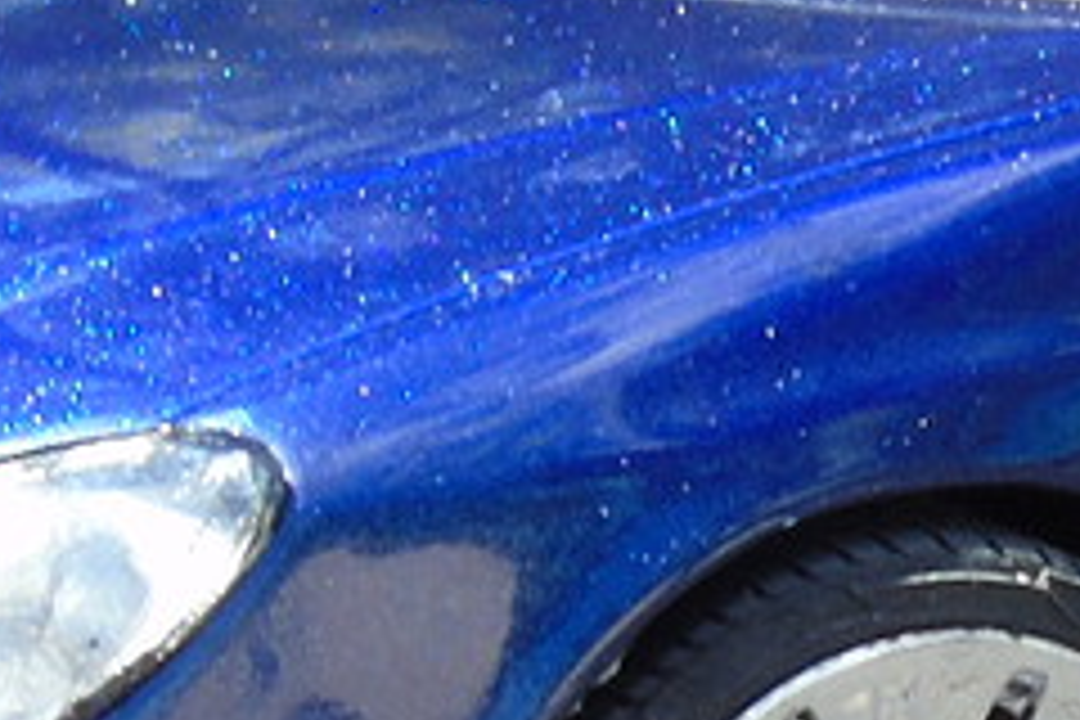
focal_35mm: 327
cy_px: 792
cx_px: 1431
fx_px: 9809
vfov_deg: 4.2
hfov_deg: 6.3
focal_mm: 9.6
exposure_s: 1/30
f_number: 8
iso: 80
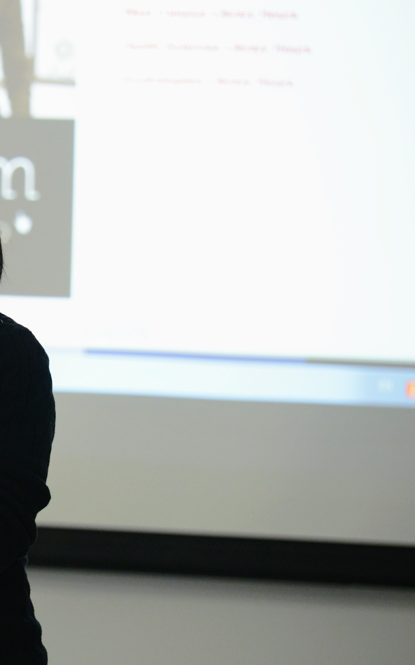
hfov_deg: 5.0
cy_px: 376
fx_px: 4759
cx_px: -90
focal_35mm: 263
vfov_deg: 8.0
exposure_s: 1/100
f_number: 2.8
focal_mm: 140
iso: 2500
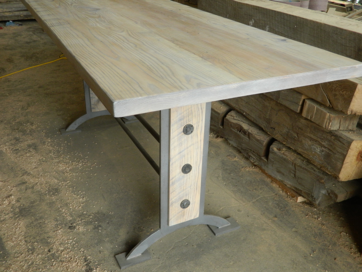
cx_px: 181
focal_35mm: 35
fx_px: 366
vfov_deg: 40.7
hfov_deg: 52.6
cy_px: 136
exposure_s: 1/40
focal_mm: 6.2
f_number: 3.3
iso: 180
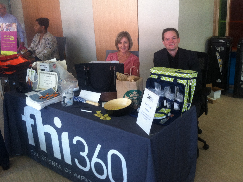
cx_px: 133
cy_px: 86
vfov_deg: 36.8
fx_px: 274
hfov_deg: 47.8
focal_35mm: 39
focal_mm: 3.85
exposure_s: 1/20
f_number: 2.8
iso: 80
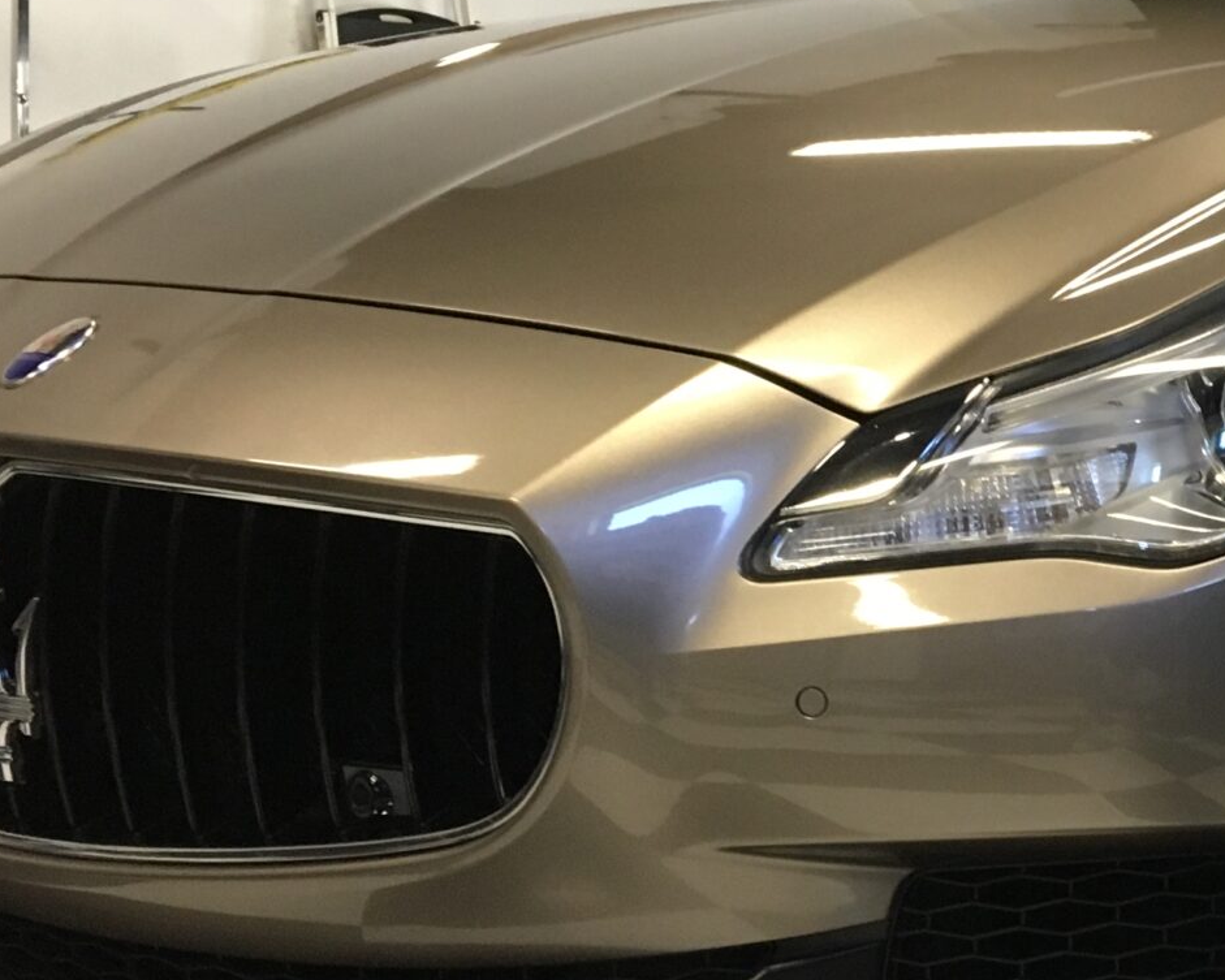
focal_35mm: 77
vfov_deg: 19.9
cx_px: 1200
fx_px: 2792
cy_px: 418
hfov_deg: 23.8
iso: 160
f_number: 2.2
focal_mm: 4.15
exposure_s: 1/33
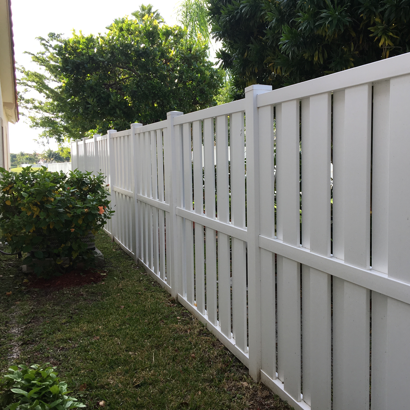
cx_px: 247
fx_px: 469
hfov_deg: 46.9
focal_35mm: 35
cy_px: 203
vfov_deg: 47.2
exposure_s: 1/351
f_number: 2.2
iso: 25
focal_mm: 4.15
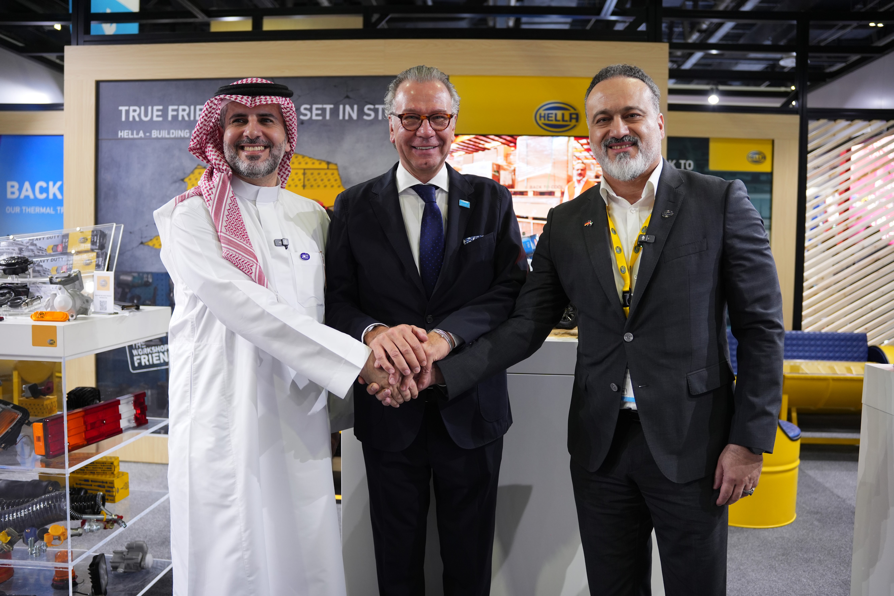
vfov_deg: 44.8
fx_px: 723
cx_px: 447
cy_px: 298
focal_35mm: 29
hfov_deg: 63.5
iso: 1000
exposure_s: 1/160
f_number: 2.8
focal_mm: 29.1
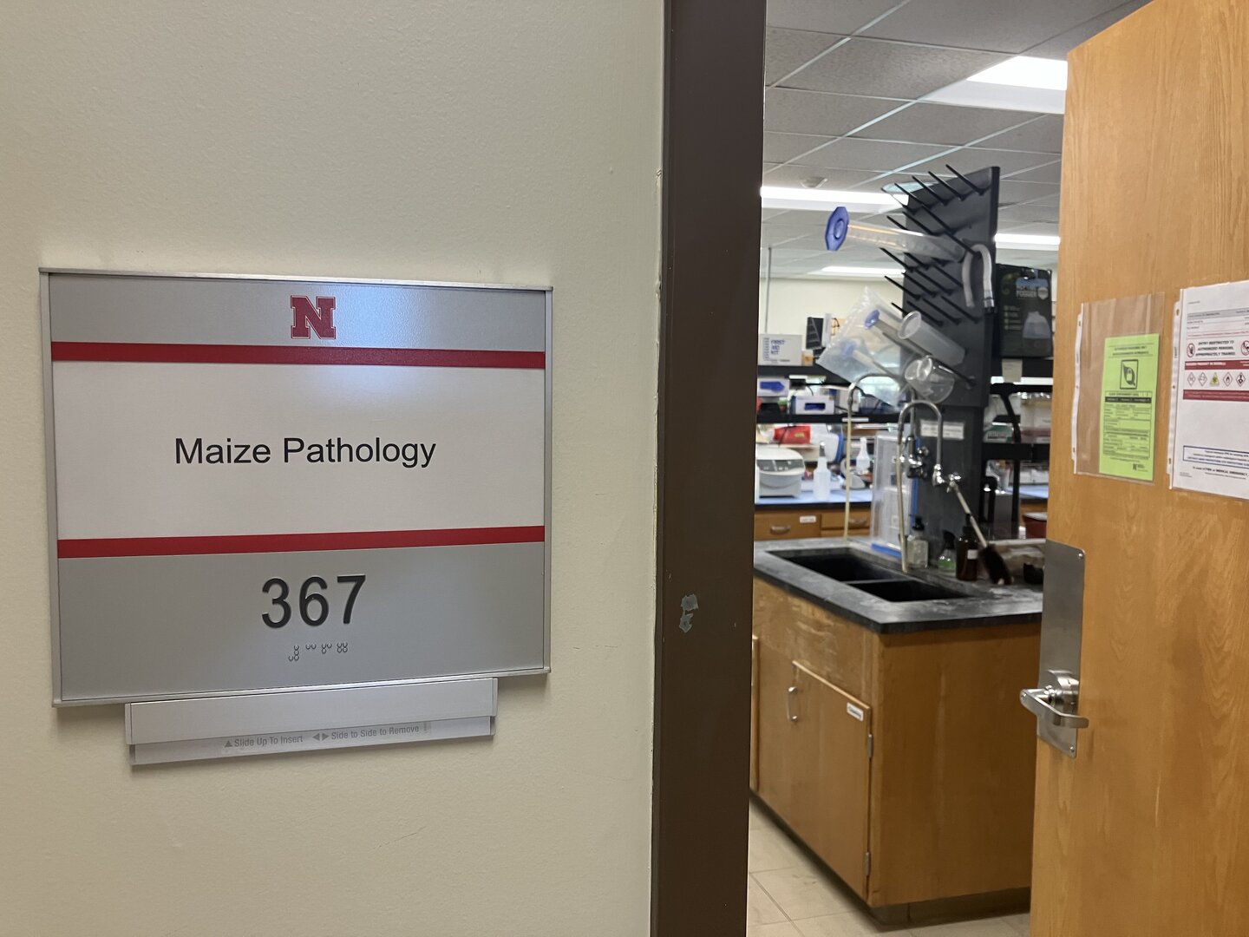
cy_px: 468
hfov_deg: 63.4
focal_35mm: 28
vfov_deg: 49.7
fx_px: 1010
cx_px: 624
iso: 80
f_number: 1.8
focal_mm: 3.99
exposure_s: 1/60
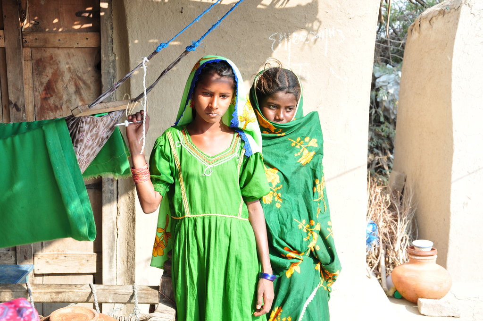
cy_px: 160
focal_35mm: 72
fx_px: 965
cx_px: 242
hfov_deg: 28.1
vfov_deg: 18.9
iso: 200
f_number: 7.1
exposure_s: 1/125
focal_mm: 48
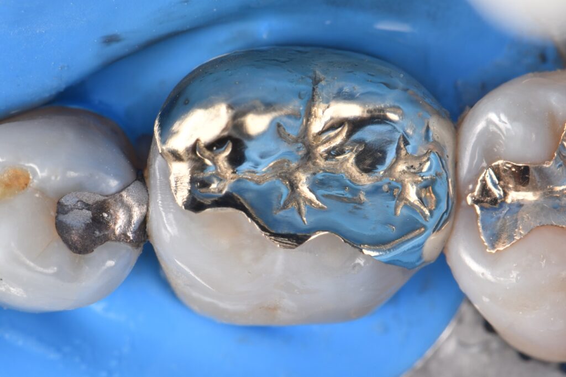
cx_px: 283
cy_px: 188
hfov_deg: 13.1
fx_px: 2467
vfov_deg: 8.7
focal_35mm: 157
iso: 200
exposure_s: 1/160
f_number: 32
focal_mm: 105
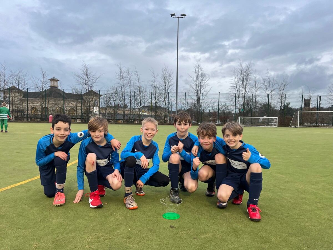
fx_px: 250
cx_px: 166
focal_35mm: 26
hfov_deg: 67.3
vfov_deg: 53.1
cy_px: 125
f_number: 1.6
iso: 80
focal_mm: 5.1
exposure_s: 1/100
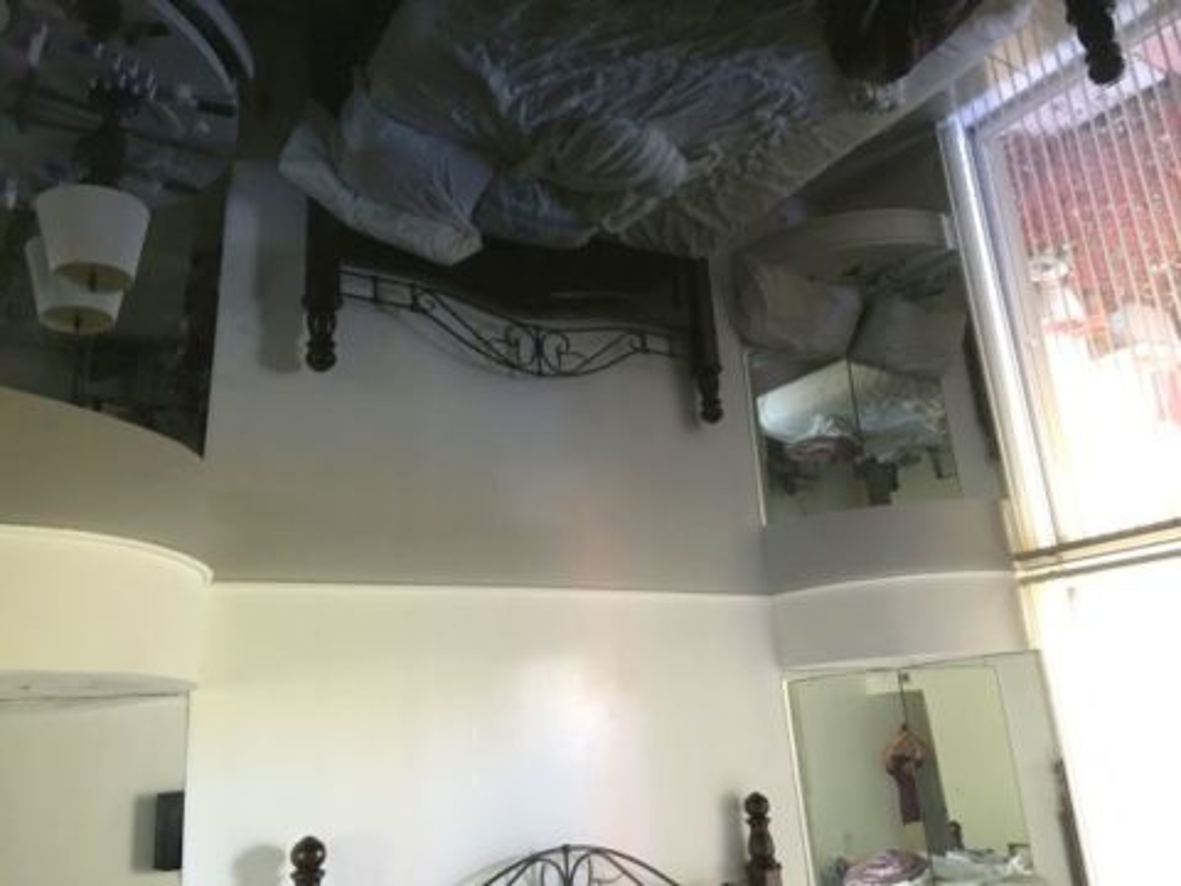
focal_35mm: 29
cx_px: 590
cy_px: 443
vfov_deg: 48.2
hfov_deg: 61.7
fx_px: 989
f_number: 2.2
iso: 64
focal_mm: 4.15
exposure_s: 1/4
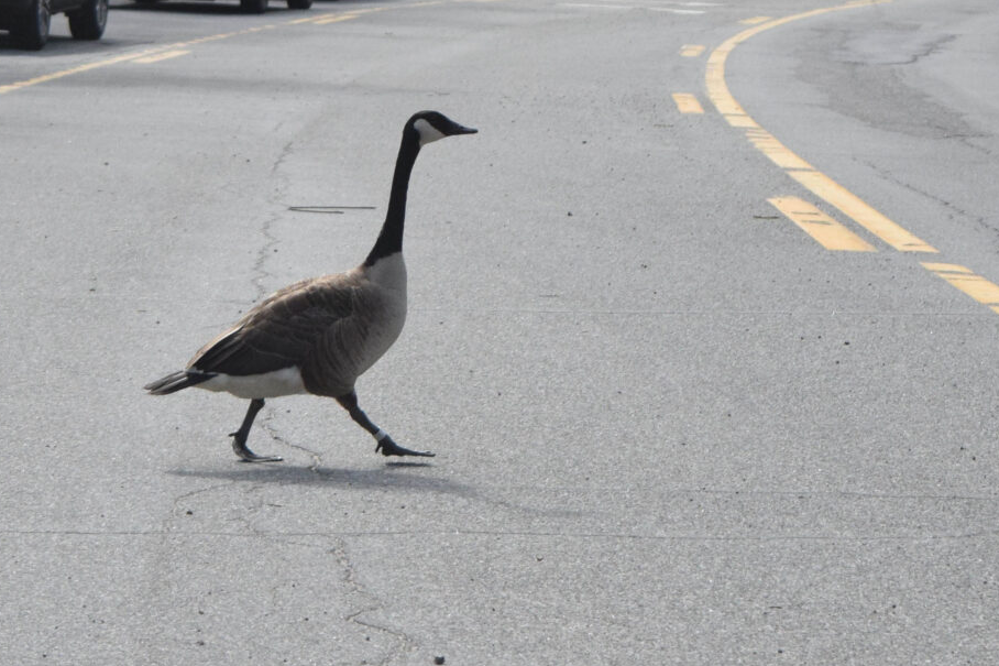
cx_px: 371
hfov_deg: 10.1
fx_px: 5632
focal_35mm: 203
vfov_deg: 6.7
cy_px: -171
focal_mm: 48
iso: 800
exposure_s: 1/4000
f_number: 5.3
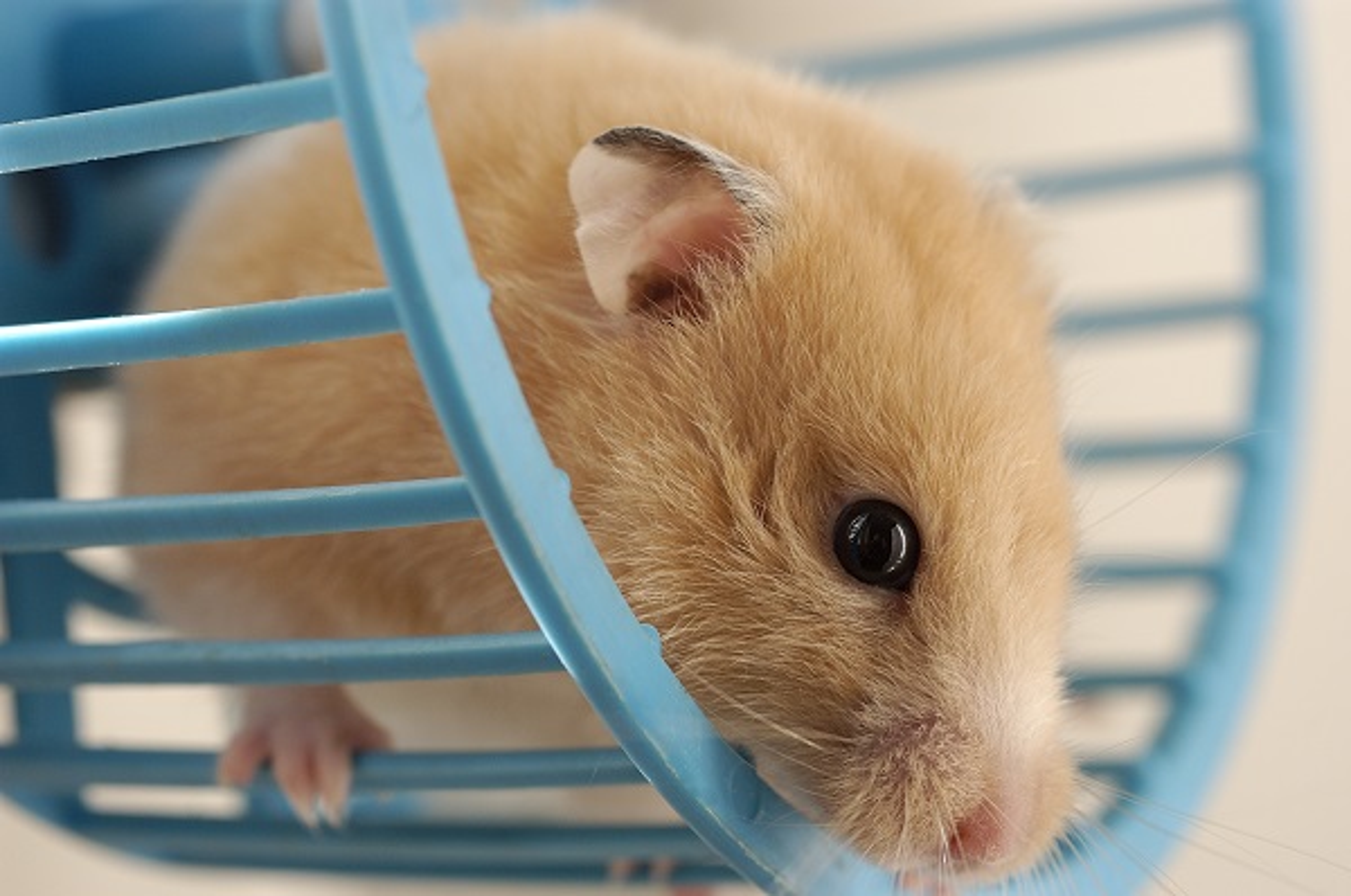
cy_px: 448
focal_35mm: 90
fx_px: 3372
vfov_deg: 15.1
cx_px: 676
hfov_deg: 22.7
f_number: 6.3
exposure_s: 1/160
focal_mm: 60
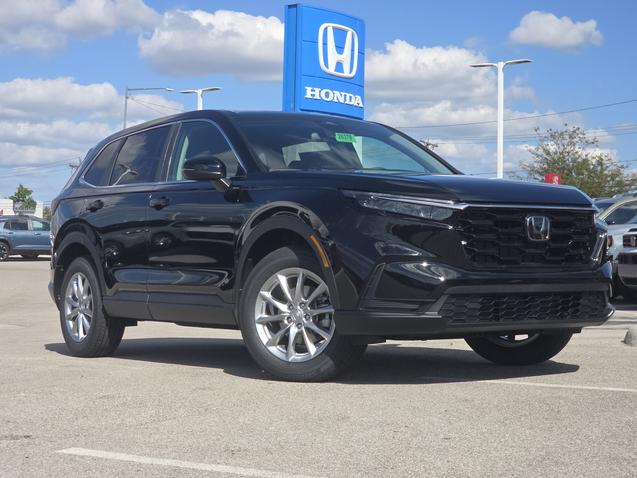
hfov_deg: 28.2
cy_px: 239
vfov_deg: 21.3
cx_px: 318
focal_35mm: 69
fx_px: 1270
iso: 50
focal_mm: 7.9
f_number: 2.4
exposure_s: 1/2450
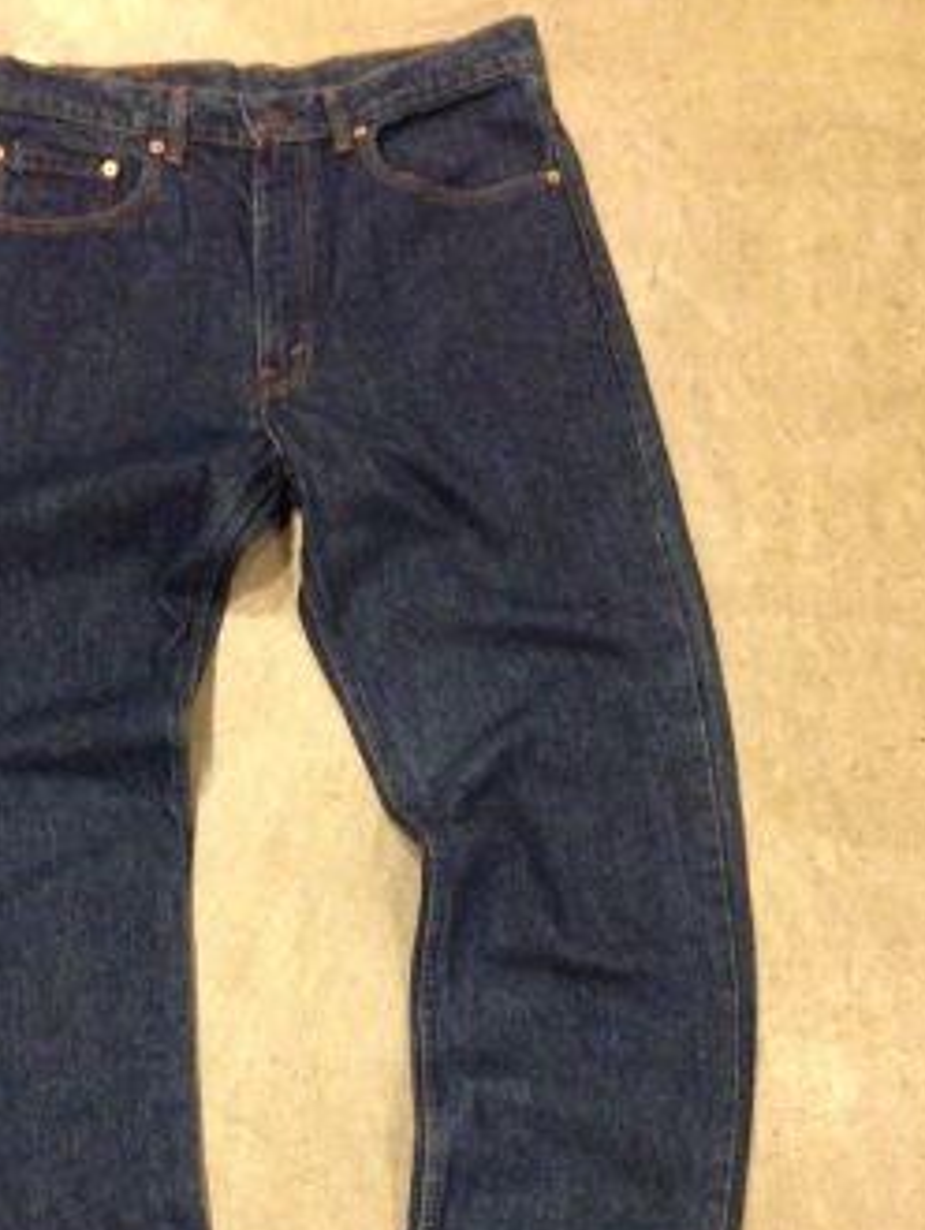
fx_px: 1779
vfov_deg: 37.4
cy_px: 898
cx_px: 278
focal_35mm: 50
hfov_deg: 28.9
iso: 640
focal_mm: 4.12
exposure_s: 1/15
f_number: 2.4
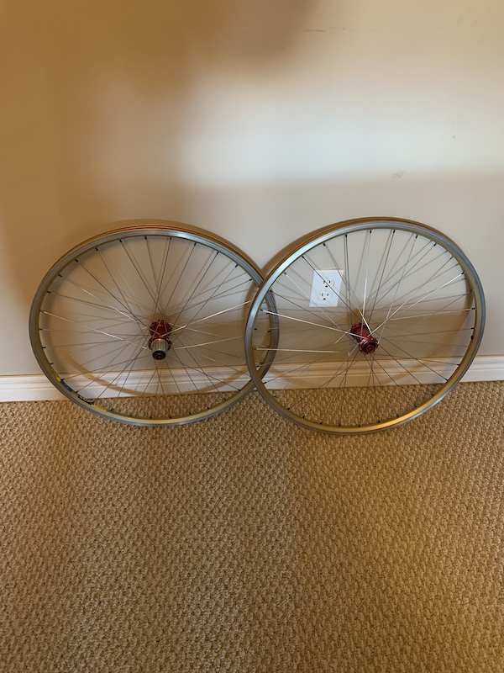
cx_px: 252
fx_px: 505
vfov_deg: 67.3
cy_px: 336
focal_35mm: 26
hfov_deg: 53.1
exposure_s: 1/30
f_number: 1.8
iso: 320
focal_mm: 4.25
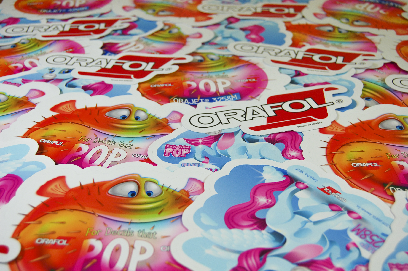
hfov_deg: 41.1
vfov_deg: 28.0
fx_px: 544
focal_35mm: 48
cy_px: 136
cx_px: 204
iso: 280
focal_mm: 32
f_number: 5.6
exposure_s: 1/125
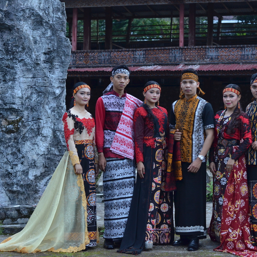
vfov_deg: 17.9
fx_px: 815
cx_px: 156
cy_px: 129
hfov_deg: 17.9
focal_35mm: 97
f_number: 4
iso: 500
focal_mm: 50
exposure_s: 1/160
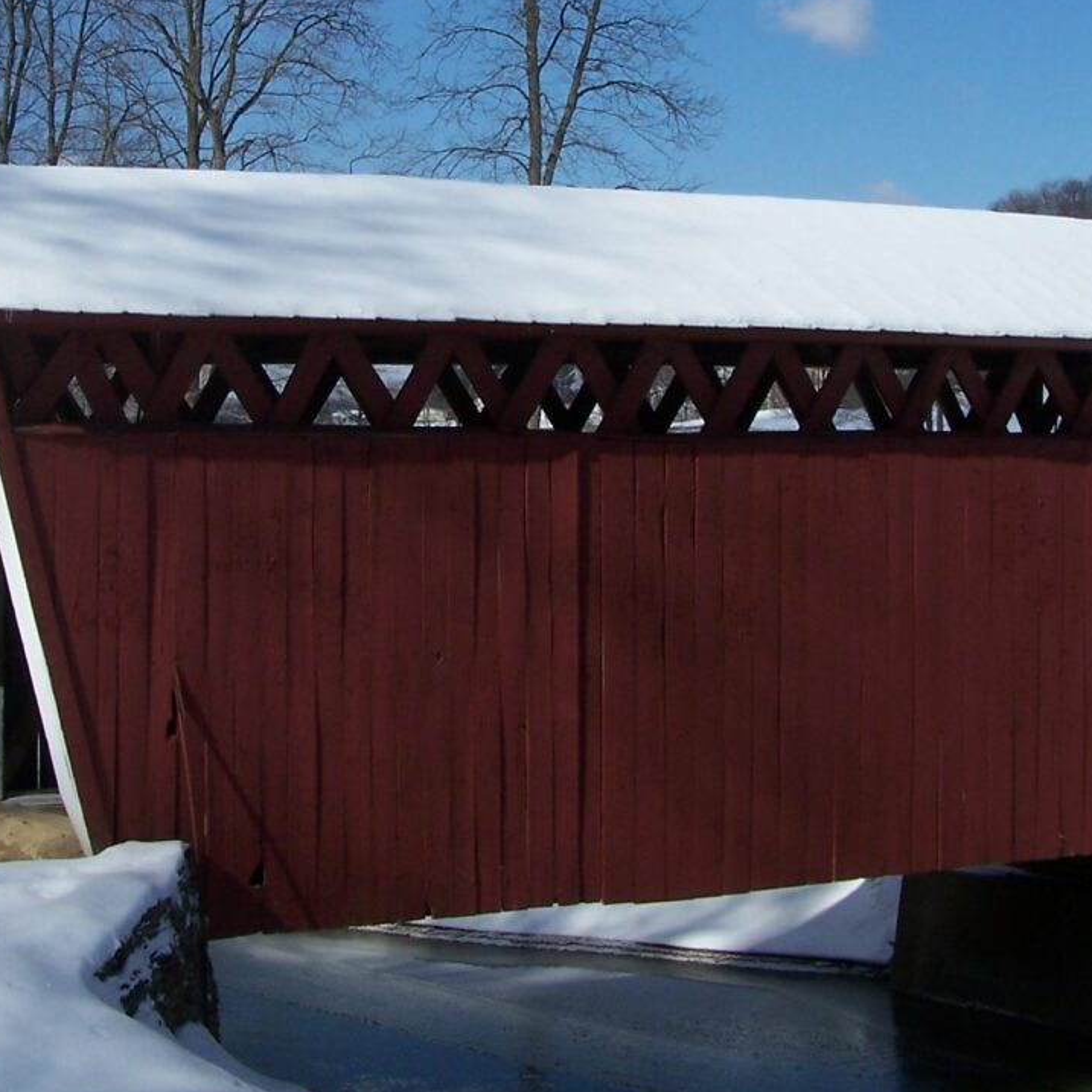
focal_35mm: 72
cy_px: 277
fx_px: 2570
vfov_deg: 23.7
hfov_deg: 24.0
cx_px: 518
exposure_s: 1/750
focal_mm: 6.3
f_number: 5.6
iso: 80
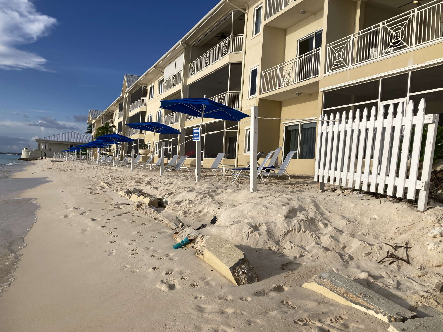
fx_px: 371
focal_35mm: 29
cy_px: 171
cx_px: 225
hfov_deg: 61.7
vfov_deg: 48.2
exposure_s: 1/2114
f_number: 1.8
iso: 20
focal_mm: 3.99
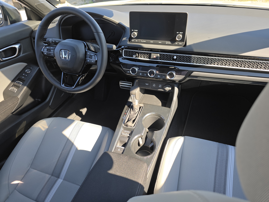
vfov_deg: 58.9
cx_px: 134
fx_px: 179
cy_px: 101
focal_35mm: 23
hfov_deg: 73.9
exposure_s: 1/180
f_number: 1.7
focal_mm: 6.3
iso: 32
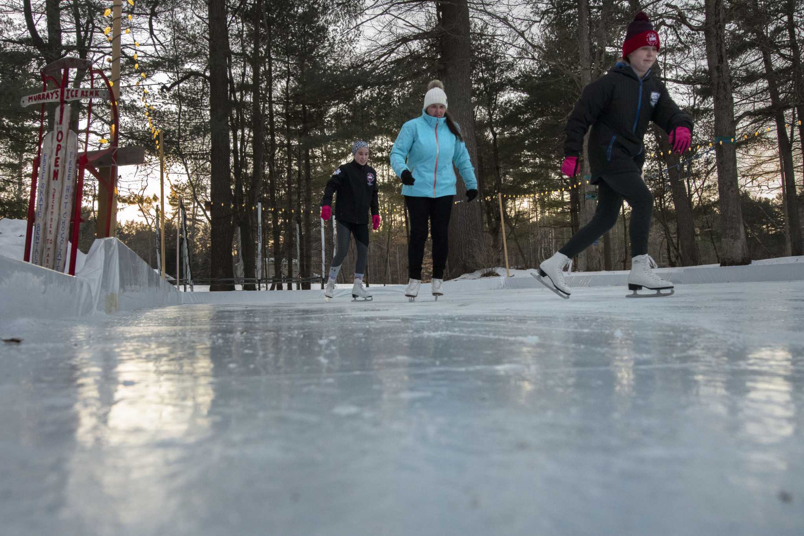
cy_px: 268
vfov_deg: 43.6
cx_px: 402
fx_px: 670
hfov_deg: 61.9
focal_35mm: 30
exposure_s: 1/400
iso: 3200
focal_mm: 20
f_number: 6.3
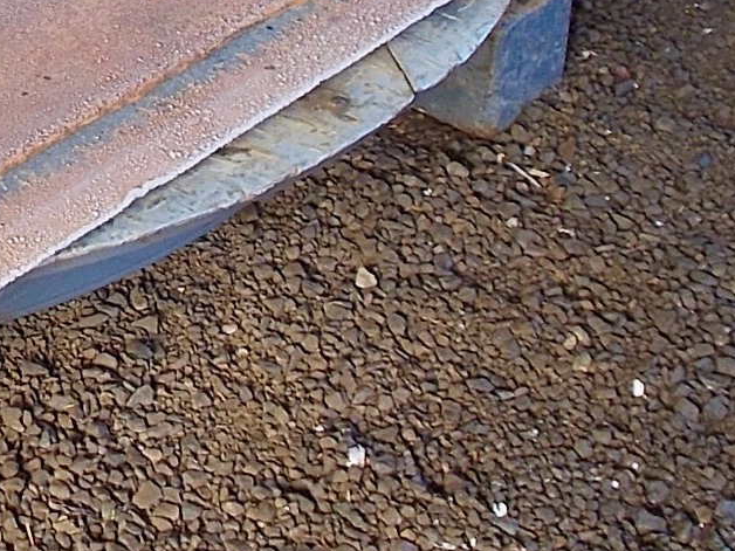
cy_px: -235
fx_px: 2612
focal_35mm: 123
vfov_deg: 11.6
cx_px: -273
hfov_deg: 15.1
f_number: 3.6
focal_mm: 6
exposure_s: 1/80
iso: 80
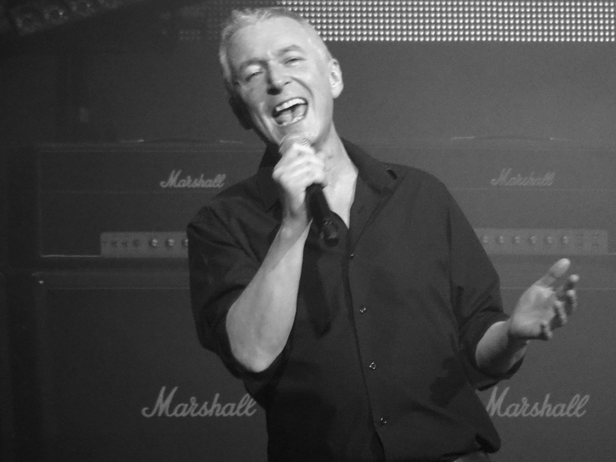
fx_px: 10498
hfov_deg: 3.4
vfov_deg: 2.5
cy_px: 227
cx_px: 309
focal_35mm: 590
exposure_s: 1/30
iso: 800
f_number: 6.3
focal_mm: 97.48
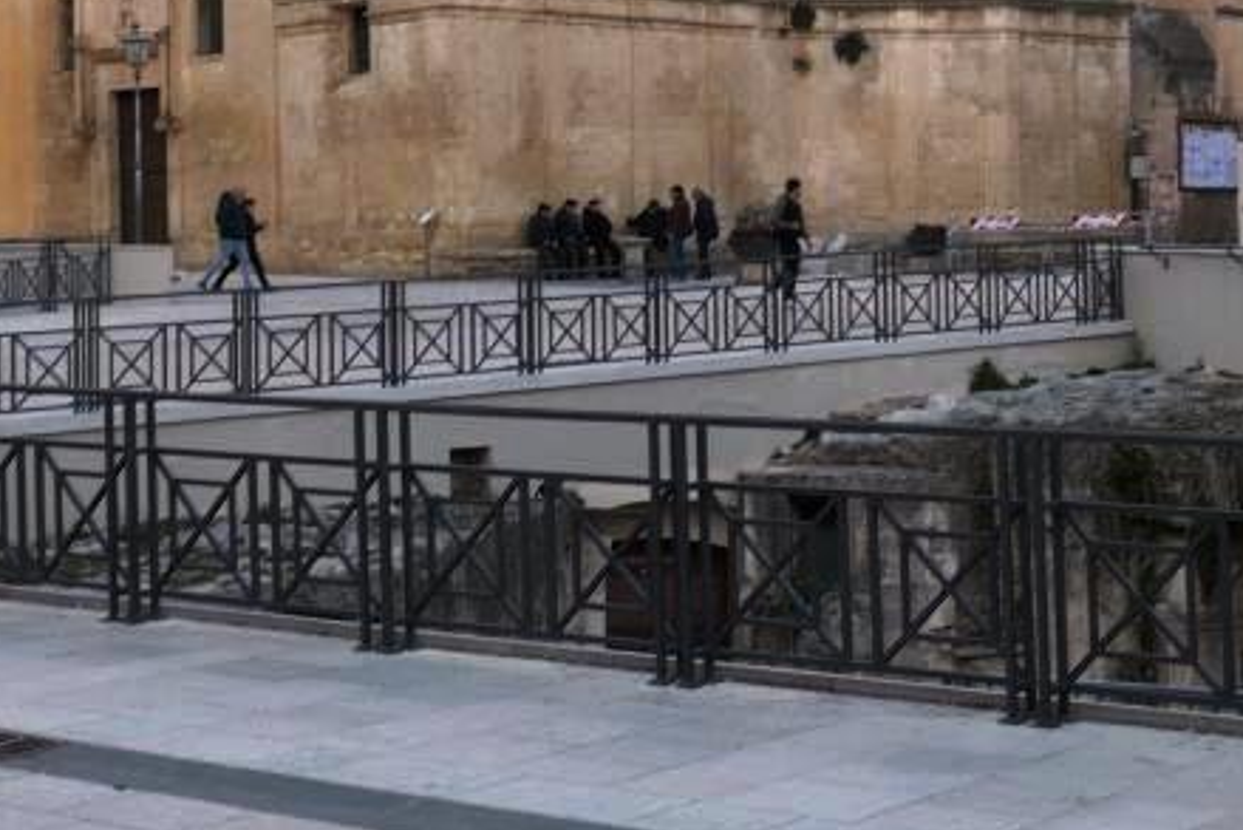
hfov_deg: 26.3
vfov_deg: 17.6
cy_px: 222
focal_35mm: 77
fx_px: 2659
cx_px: 702
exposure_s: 1/200
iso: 200
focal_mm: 12.2
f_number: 3.7
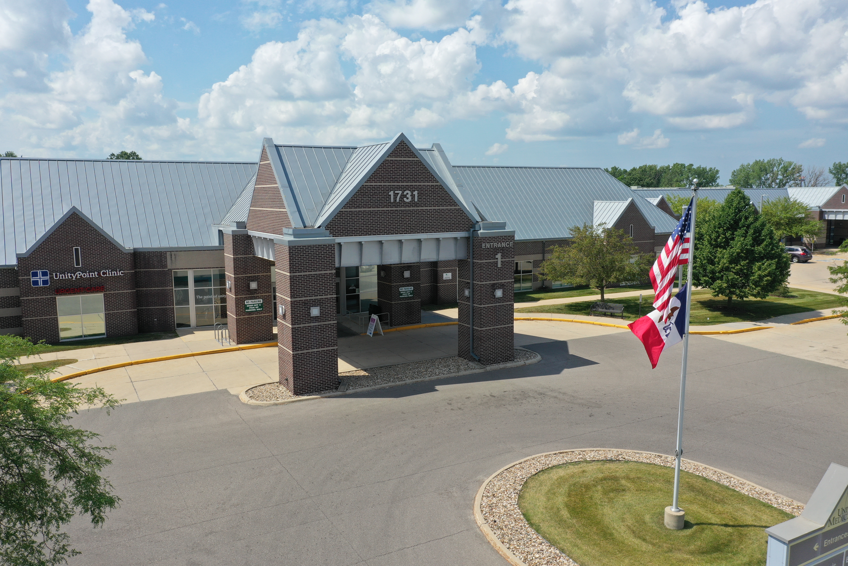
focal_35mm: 28
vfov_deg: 46.4
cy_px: 283
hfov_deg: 65.5
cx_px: 424
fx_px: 660
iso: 100
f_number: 6.3
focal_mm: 10.26
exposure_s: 1/500
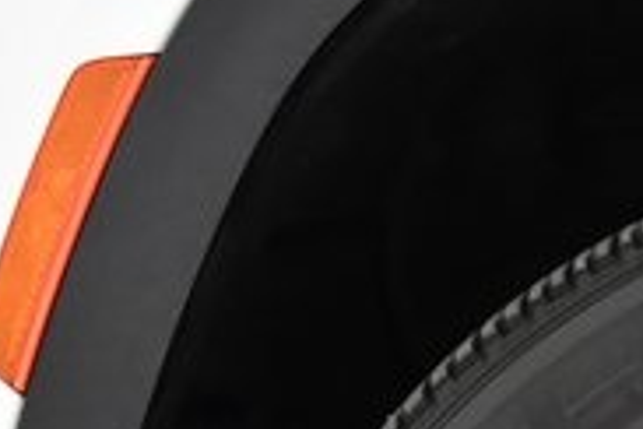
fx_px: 2697
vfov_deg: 8.9
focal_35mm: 151
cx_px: 1040
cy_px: 638
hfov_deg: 12.7
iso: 1800
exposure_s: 1/125
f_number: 3.5
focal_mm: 18
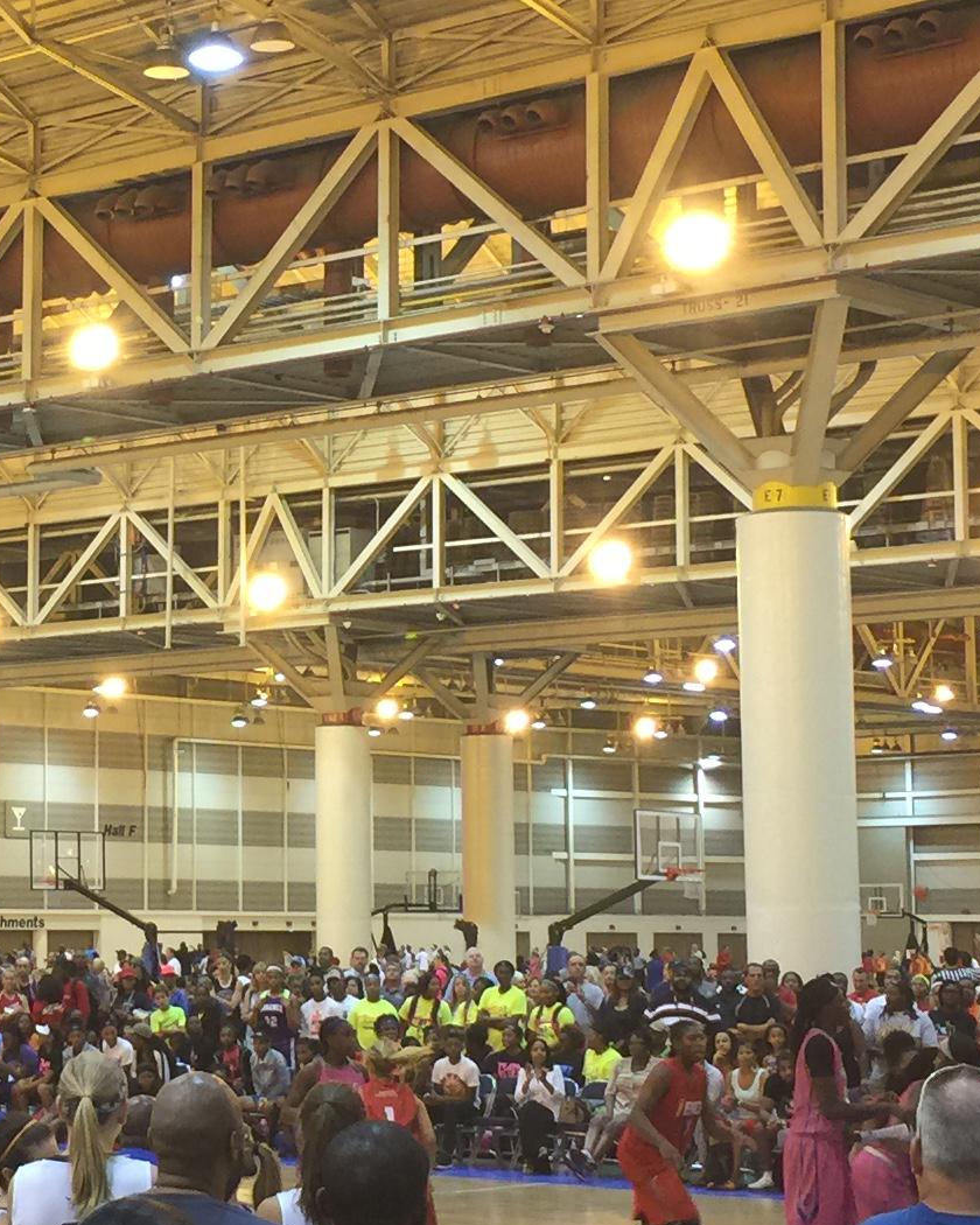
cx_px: 62
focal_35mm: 88
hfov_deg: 17.2
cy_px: 551
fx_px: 3190
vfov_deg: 21.7
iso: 32
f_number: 2.2
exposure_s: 1/15
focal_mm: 4.15
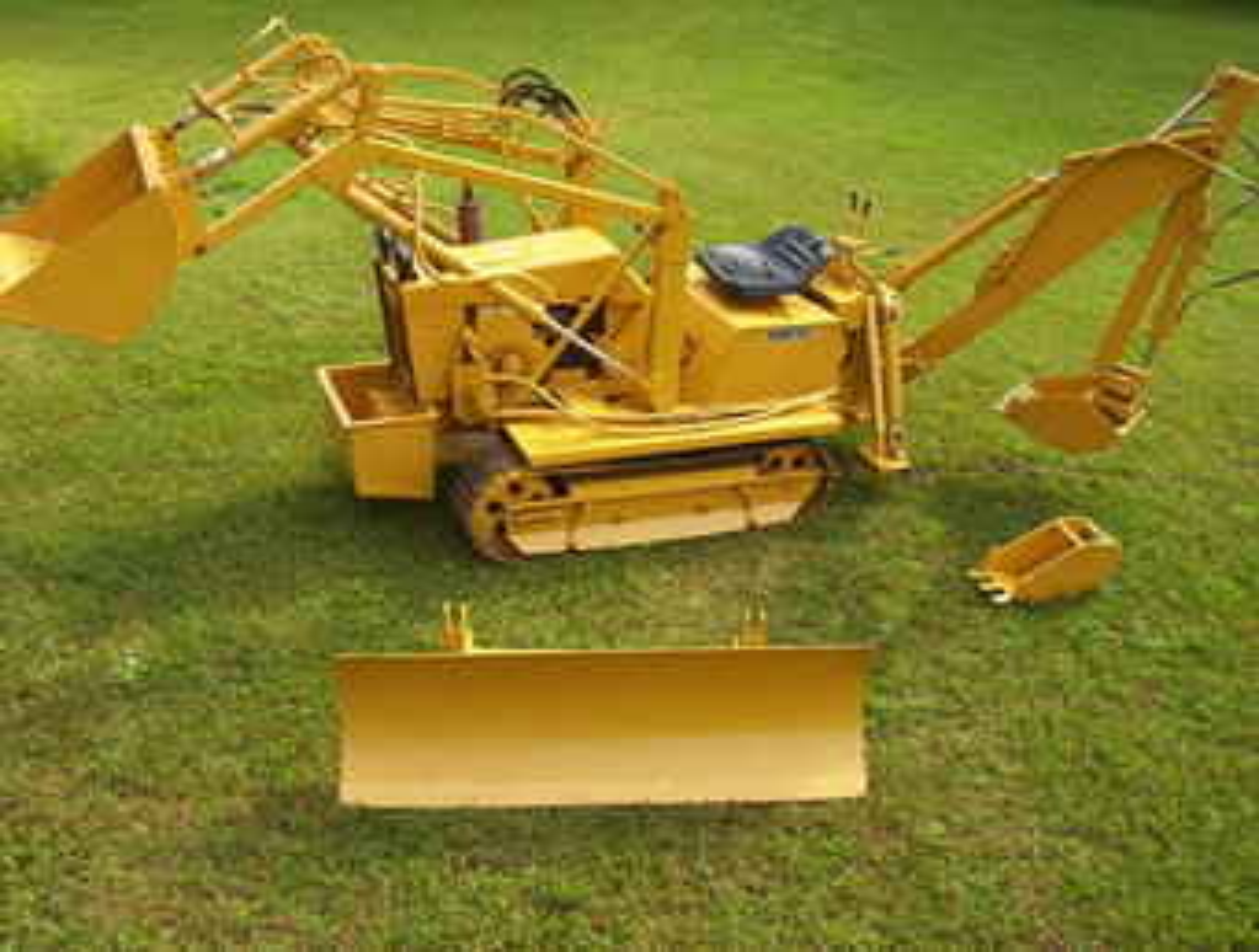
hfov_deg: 43.7
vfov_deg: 33.8
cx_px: 630
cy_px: 476
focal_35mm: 43
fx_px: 1569
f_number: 2.73
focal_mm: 5.77
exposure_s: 1/680
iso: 100
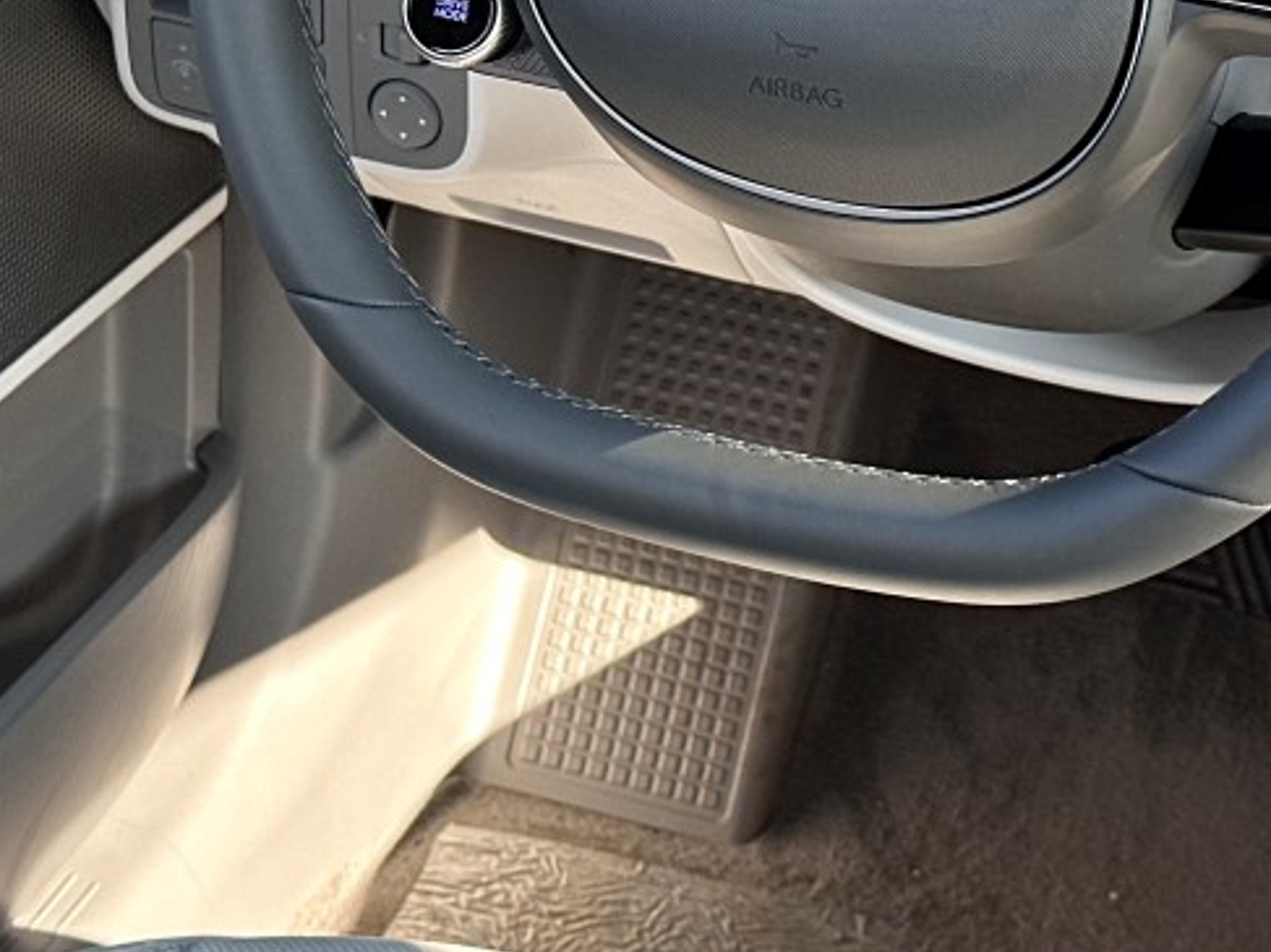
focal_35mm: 101
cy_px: 110
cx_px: 705
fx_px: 3708
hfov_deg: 19.4
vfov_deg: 14.5
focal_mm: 6.86
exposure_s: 1/172
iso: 64
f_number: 1.78
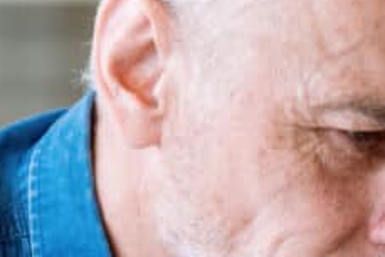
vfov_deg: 2.9
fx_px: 5019
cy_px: 376
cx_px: 392
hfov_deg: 4.4
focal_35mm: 469
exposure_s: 1/200
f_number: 2.8
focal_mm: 70
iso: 500
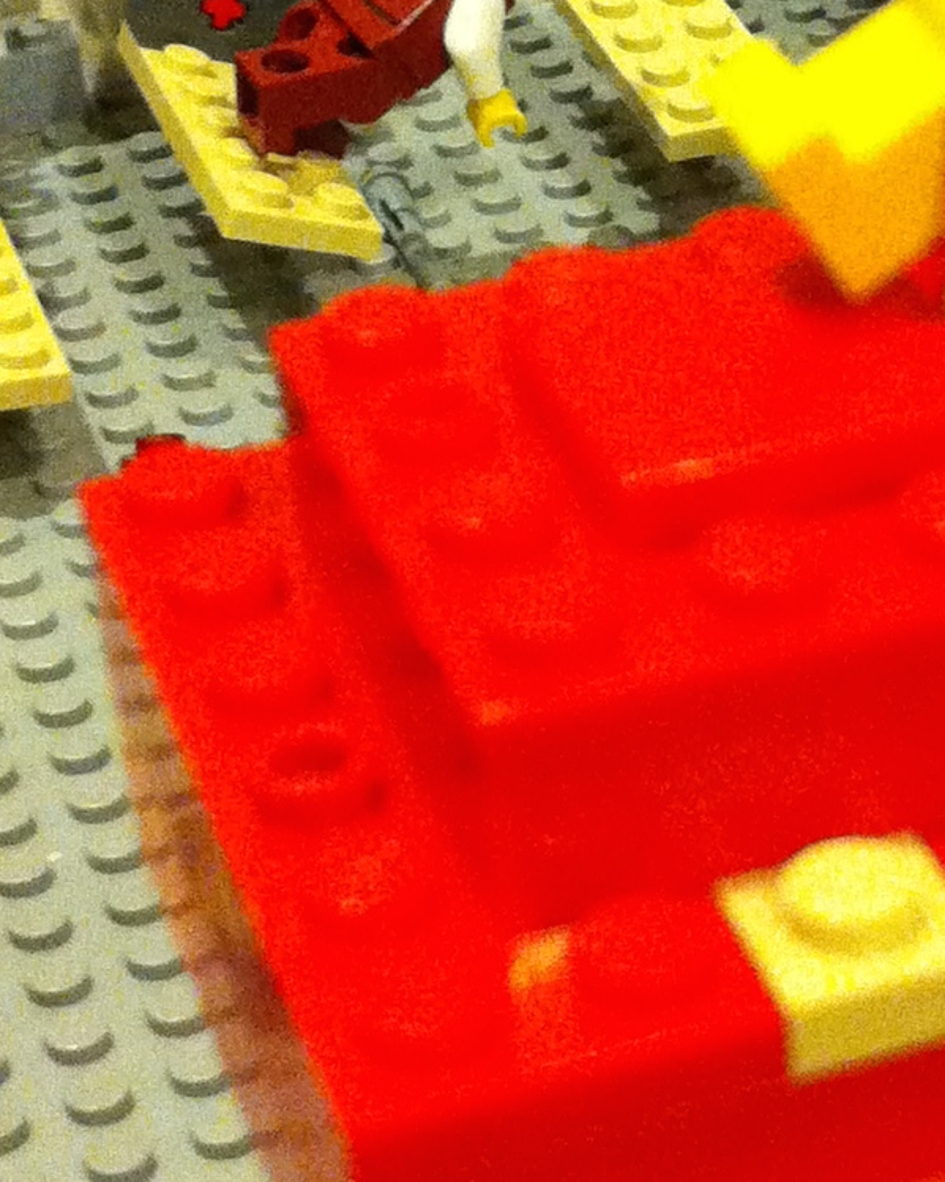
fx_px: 4126
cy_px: 454
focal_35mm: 118
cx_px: 820
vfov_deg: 16.3
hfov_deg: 13.0
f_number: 2.8
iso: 500
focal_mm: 3.85
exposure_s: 1/15
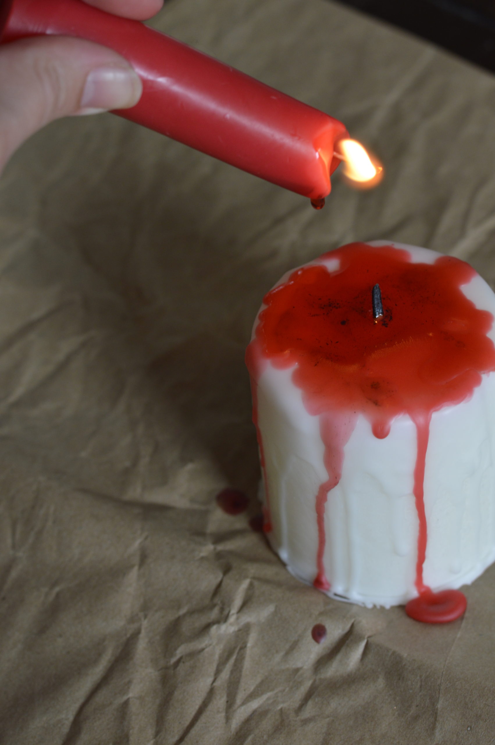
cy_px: 372
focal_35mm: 75
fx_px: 1550
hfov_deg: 18.1
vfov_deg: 27.0
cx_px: 248
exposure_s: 1/125
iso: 360
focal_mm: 50
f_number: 5.6
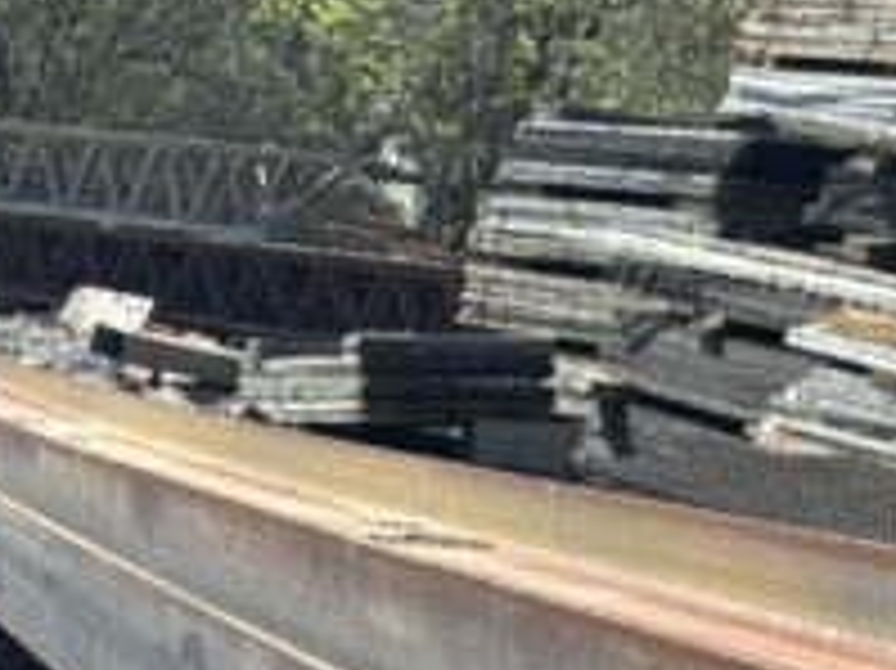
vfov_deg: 9.6
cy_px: 1695
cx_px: 369
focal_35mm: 134
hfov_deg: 14.7
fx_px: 3466
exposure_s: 1/1567
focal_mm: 5.96
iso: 50
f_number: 1.6
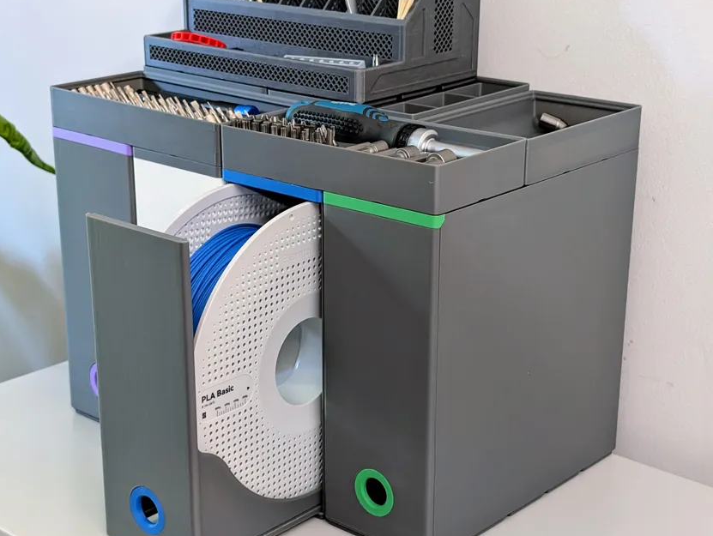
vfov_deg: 24.8
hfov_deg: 32.6
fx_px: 1216
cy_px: 318
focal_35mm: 59
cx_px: 305
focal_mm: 6.9
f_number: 1.68
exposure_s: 1/19.8
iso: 525
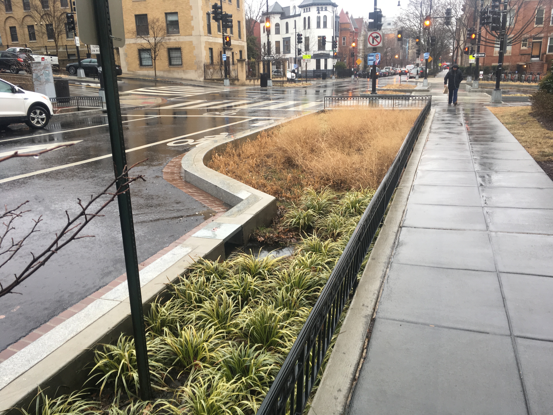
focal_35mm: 29
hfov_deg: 61.7
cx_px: 276
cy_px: 208
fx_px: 463
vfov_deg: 48.2
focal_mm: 4.15
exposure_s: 1/60
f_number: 2.2
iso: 25
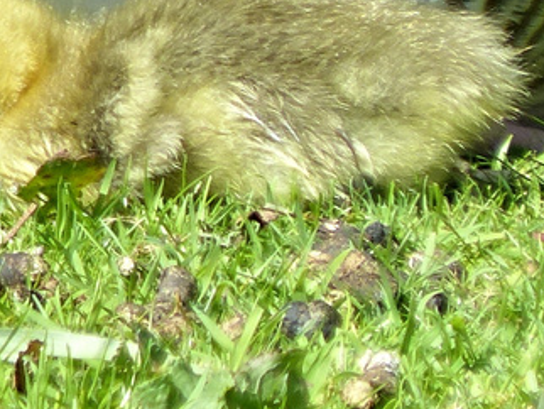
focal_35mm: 2681
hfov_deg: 0.7
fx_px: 42164
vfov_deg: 0.6
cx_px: -176
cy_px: -299
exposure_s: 1/400
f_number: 4
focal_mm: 108
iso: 100
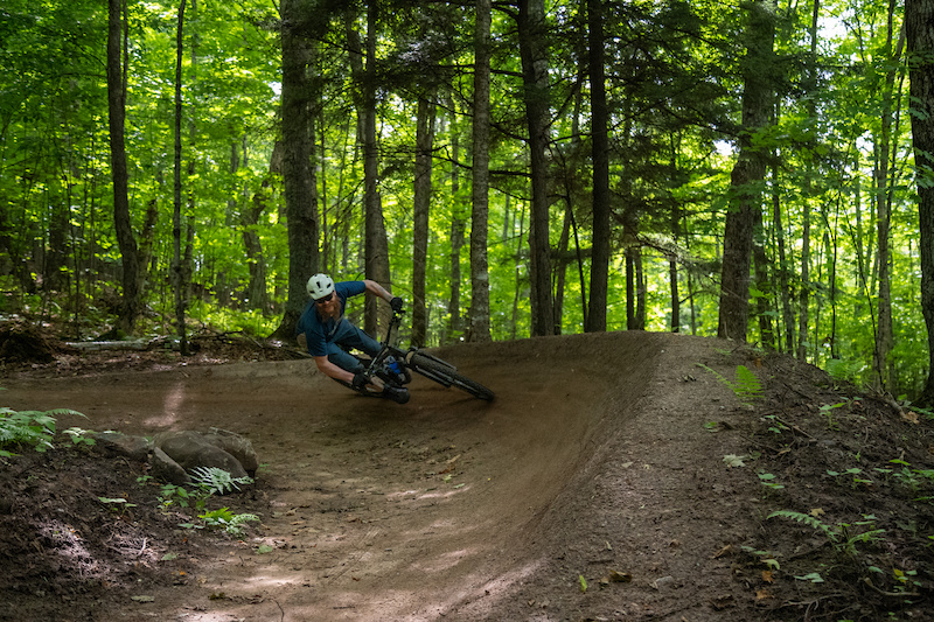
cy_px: 311
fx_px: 1037
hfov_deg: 48.5
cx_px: 467
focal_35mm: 40
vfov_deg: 33.4
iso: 8000
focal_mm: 40
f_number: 4
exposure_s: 1/1000
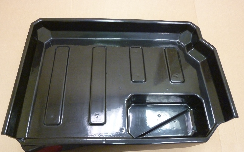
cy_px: 84
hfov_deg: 68.4
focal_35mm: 27
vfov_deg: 46.0
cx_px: 120
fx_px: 180
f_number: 3.3
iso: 400
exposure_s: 1/13
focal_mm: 4.5
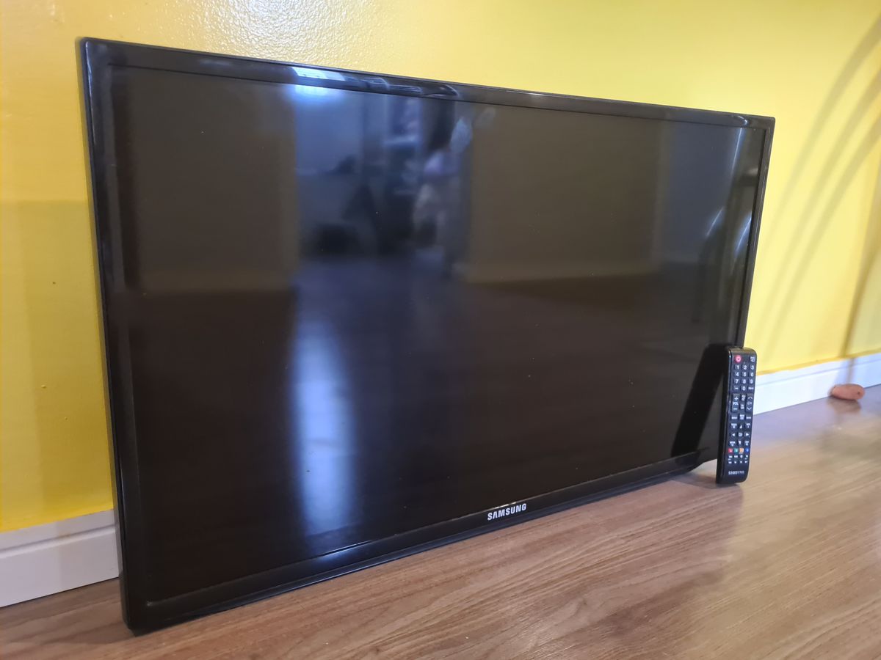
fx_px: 662
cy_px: 330
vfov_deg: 53.1
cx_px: 440
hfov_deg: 67.3
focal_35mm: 26
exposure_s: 1/24
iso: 800
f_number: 1.8
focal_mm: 5.4
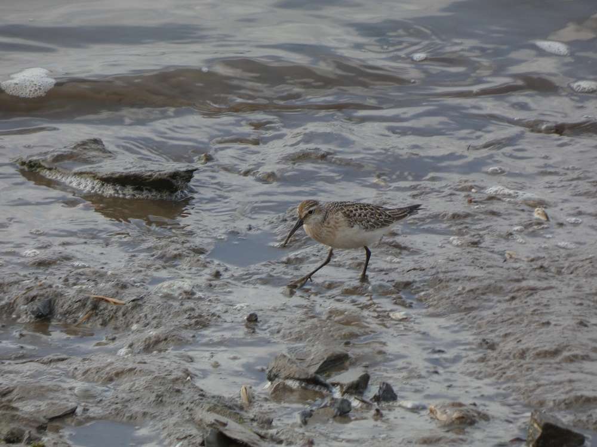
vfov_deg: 1.3
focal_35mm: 1169
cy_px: 224
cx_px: 298
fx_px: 20161
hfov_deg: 1.7
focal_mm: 209.4
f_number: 5.8
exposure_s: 1/160
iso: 80
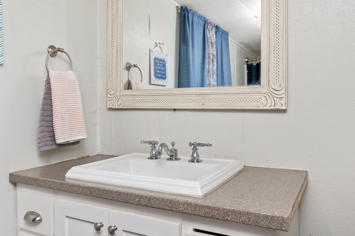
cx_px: 158
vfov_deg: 45.2
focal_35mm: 29
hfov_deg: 64.0
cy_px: 107
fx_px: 283
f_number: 9
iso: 640
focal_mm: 19.5
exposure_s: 1/60
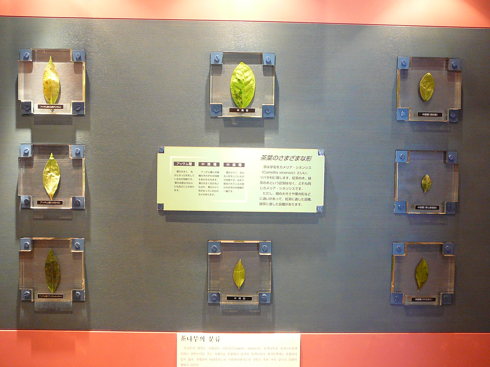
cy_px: 184
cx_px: 245
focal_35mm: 35
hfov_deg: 52.6
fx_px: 495
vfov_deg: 40.7
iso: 200
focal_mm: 5.2
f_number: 2.8
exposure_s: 1/10
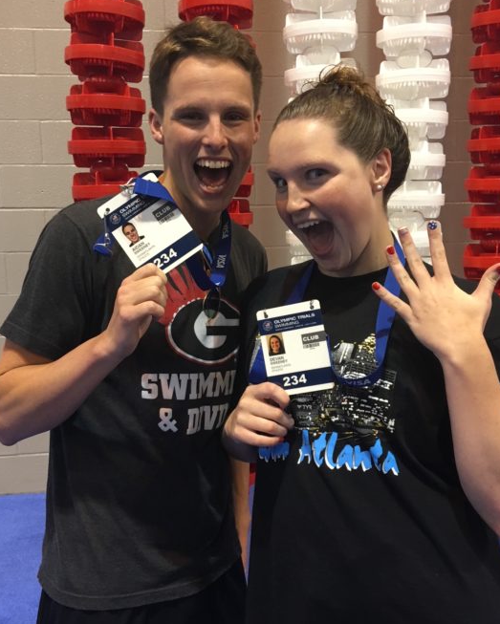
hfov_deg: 38.2
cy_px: 325
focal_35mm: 39
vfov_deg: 46.8
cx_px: 266
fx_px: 721
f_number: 2.2
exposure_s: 1/15
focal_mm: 4.15
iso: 50
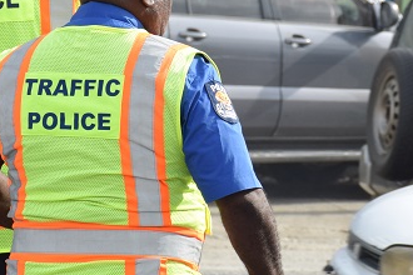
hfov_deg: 4.9
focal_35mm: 418
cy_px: 95
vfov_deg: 3.3
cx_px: 320
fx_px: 4791
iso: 200
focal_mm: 85
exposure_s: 1/250
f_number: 8
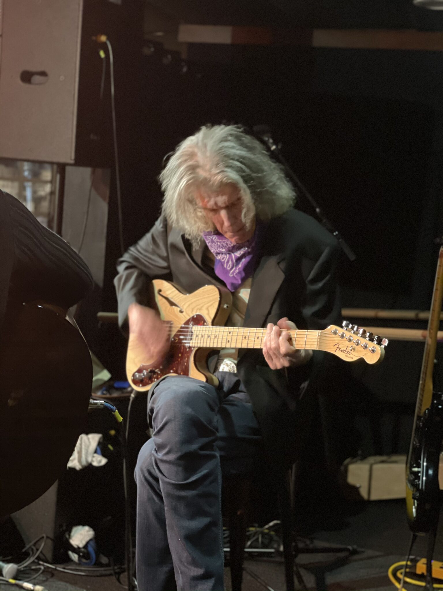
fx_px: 887
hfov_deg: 28.0
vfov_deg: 36.8
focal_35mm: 52
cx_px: 222
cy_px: 296
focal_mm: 6
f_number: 2
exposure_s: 1/15
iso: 500
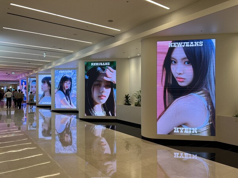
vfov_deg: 53.1
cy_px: 89
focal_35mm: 26
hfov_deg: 67.3
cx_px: 119
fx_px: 179
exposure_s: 1/120
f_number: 1.5
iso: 64
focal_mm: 5.7
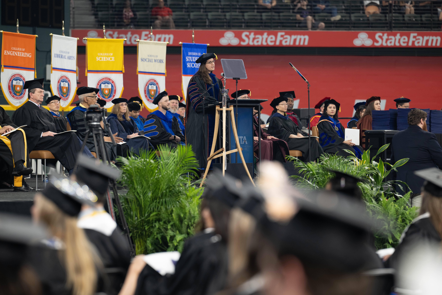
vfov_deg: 6.9
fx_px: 2455
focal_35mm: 200
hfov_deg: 10.3
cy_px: 148
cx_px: 221
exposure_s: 1/350
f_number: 4
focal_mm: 200
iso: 1000
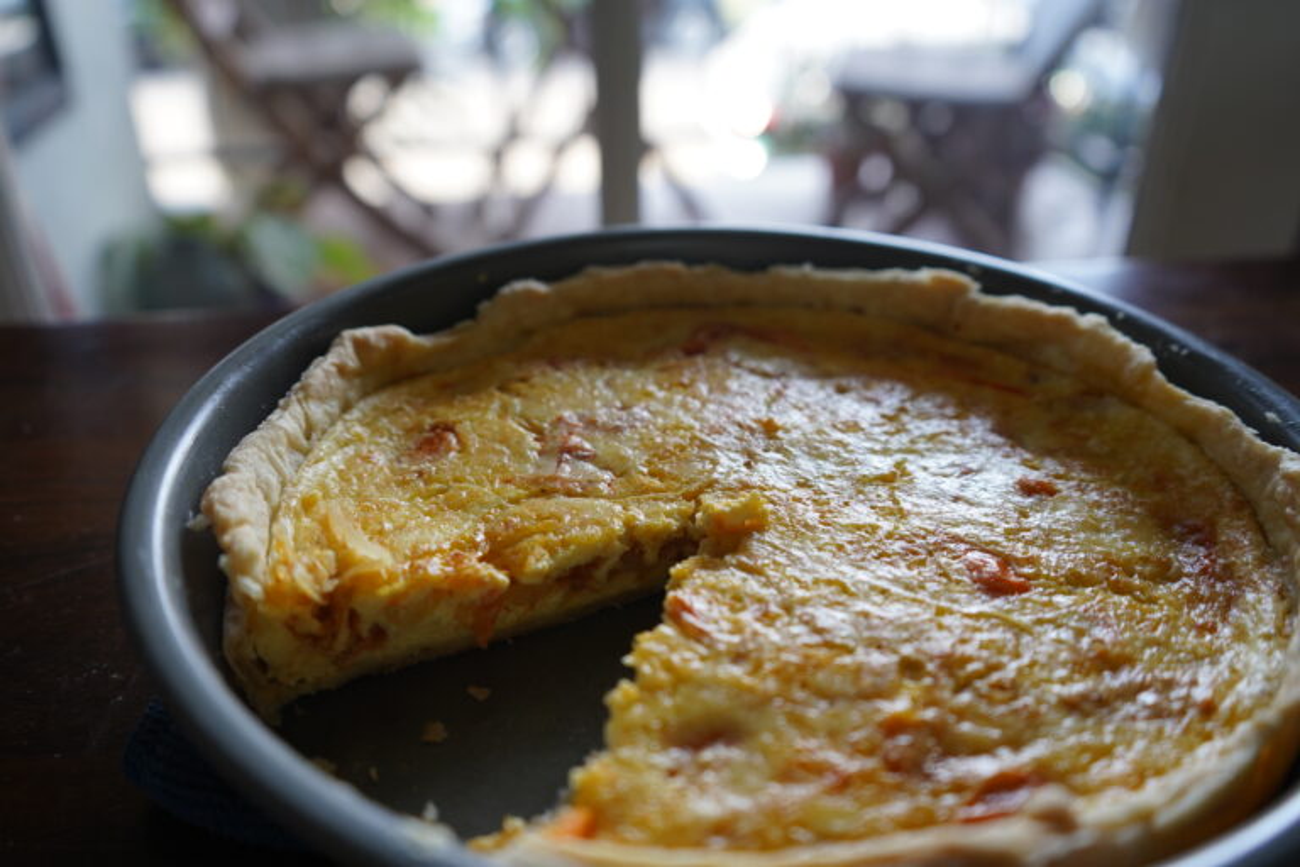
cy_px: 434
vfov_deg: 46.4
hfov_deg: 65.5
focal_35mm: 28
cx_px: 650
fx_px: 1011
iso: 500
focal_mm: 28
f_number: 4
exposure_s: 1/60
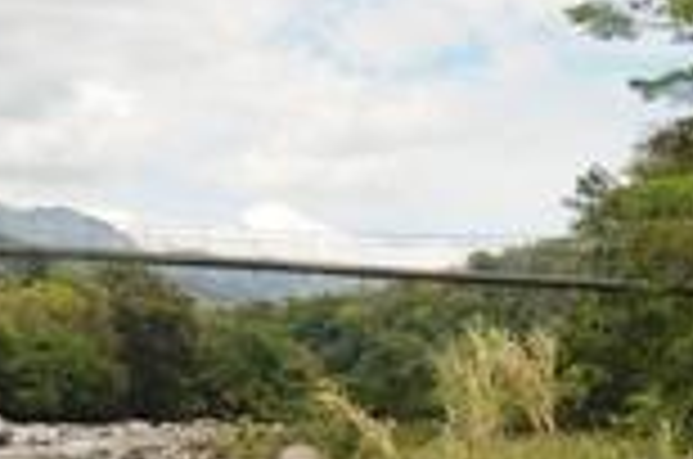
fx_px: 1644
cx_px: 720
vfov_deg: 15.6
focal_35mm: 86
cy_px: 448
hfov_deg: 22.7
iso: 400
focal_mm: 11
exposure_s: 1/3200
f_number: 4
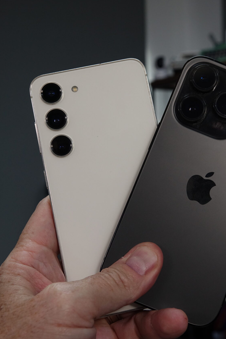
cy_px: 172
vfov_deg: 32.9
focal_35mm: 61
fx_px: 574
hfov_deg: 22.1
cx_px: 157
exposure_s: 1/50
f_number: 4
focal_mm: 14.65
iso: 250
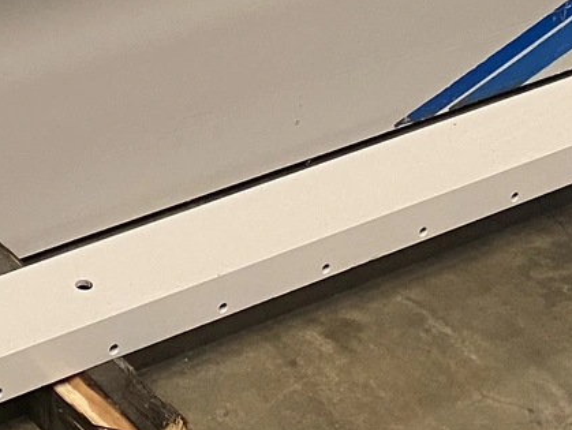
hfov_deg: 15.3
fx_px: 2051
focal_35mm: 124
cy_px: -486
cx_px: -123
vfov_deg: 10.7
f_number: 1.8
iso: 125
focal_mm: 4.25
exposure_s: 1/82
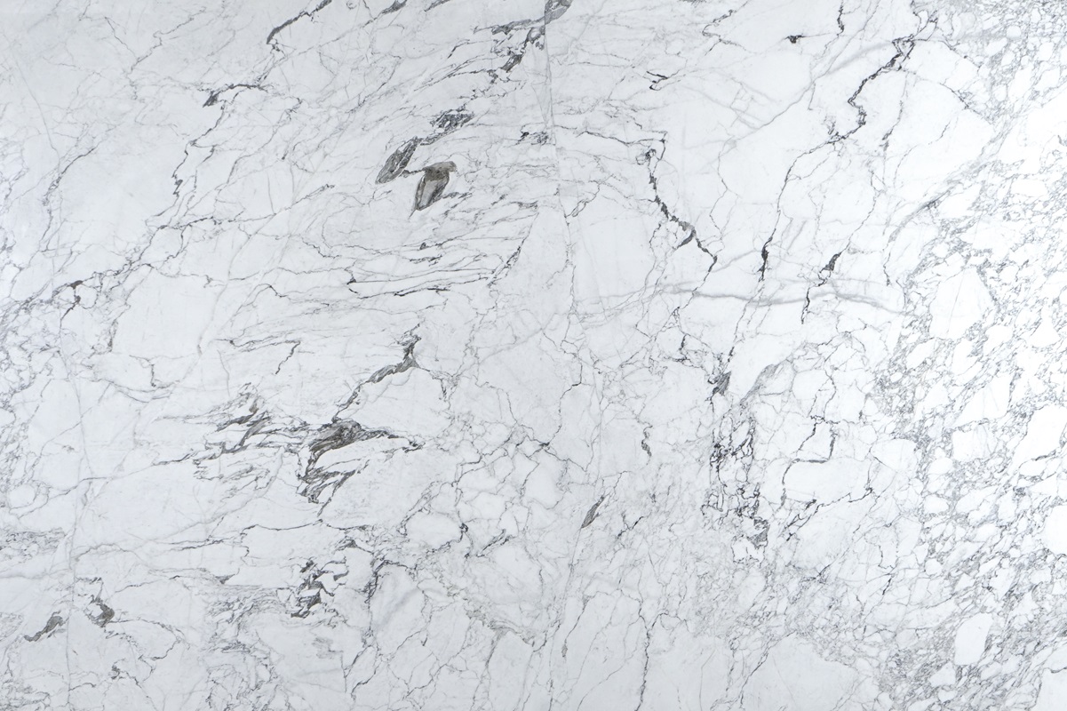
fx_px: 1422
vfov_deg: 28.1
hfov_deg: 41.1
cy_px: 356
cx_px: 534
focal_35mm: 48
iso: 400
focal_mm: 48
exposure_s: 1/100
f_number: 14
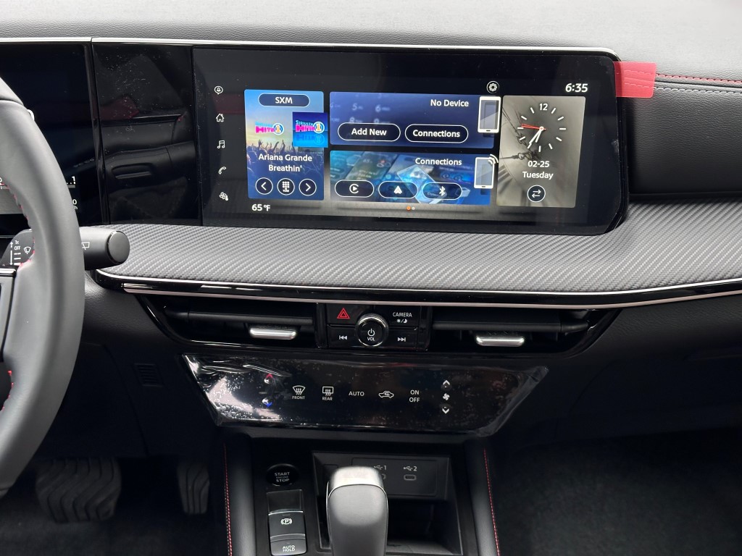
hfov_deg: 39.7
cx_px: 371
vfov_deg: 30.3
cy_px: 278
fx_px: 1029
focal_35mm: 48
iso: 80
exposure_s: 1/106
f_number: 1.78
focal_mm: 6.86
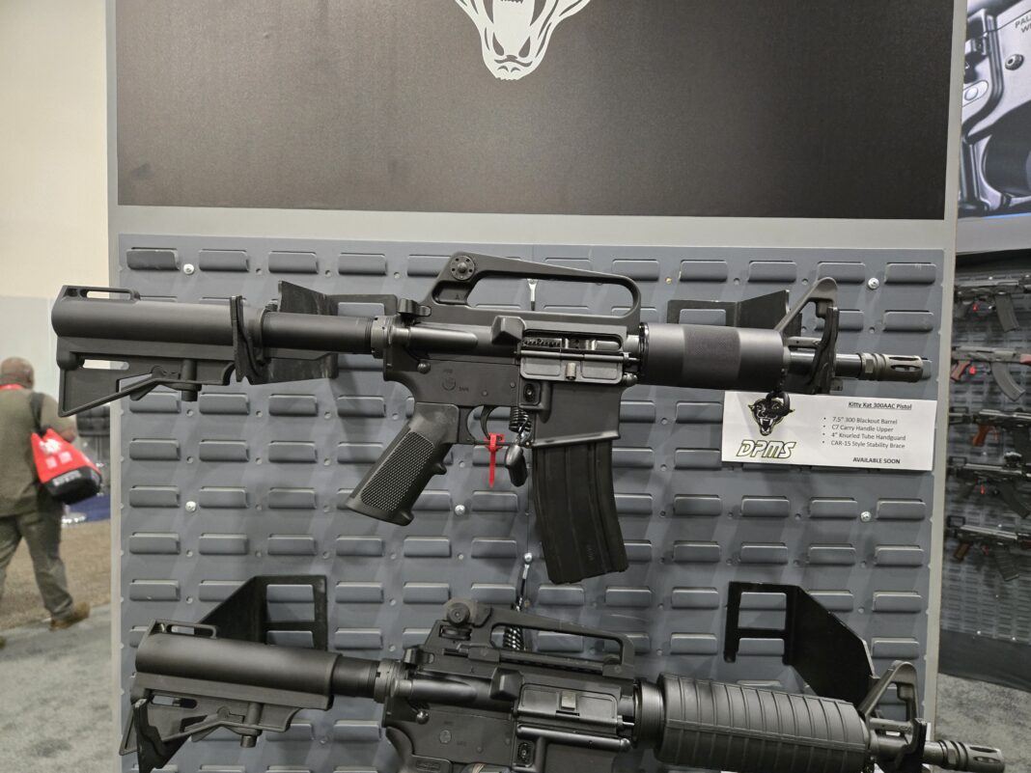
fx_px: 685
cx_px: 516
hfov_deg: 73.9
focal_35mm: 23
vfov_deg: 58.9
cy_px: 386
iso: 1250
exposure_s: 1/60
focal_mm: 5.4
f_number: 1.8
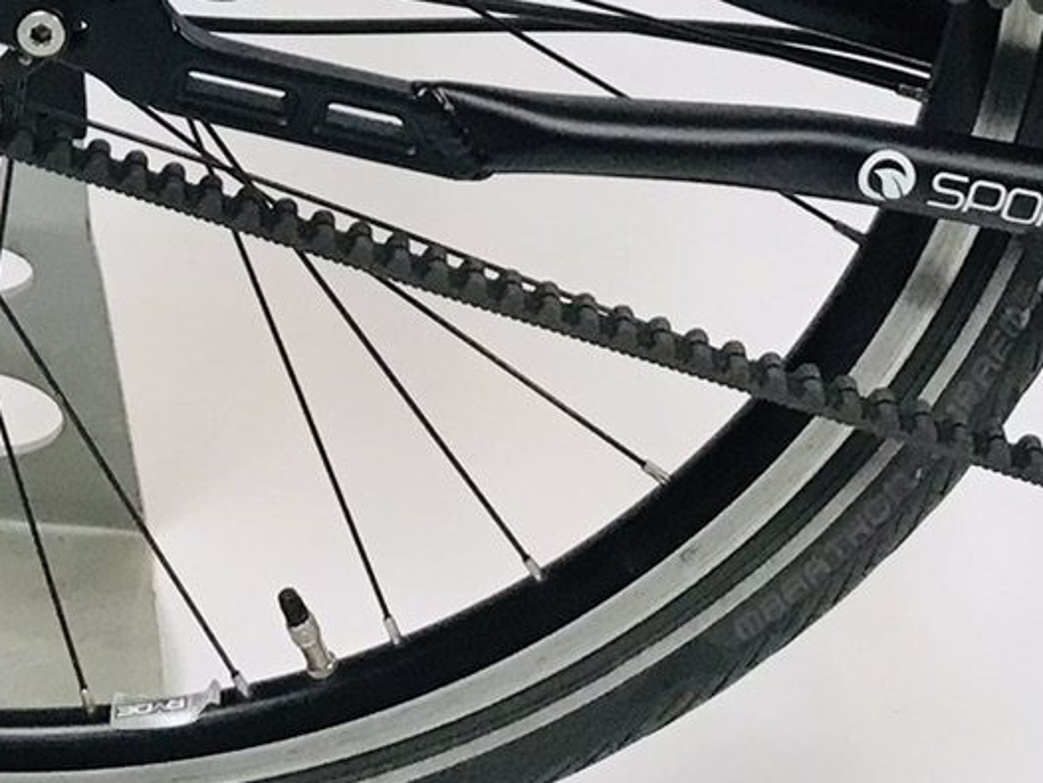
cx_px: 109
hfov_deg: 17.8
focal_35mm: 109
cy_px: -545
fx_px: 3286
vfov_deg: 12.6
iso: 32
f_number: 1.8
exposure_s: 1/33
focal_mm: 3.99
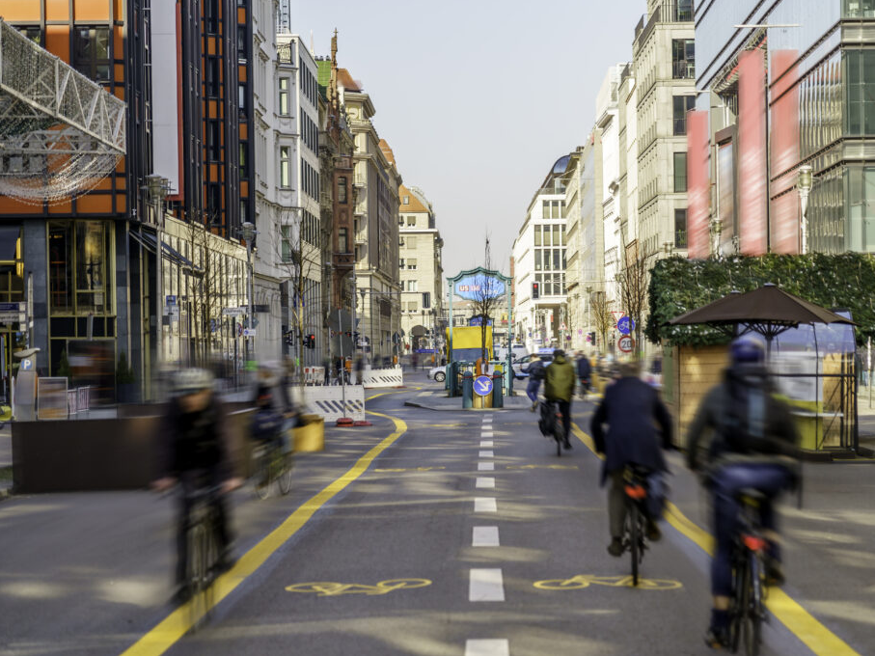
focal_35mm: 114
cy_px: 328
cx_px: 484
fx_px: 2881
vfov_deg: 13.0
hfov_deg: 17.3
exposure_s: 1/100
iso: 320
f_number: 4
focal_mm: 105
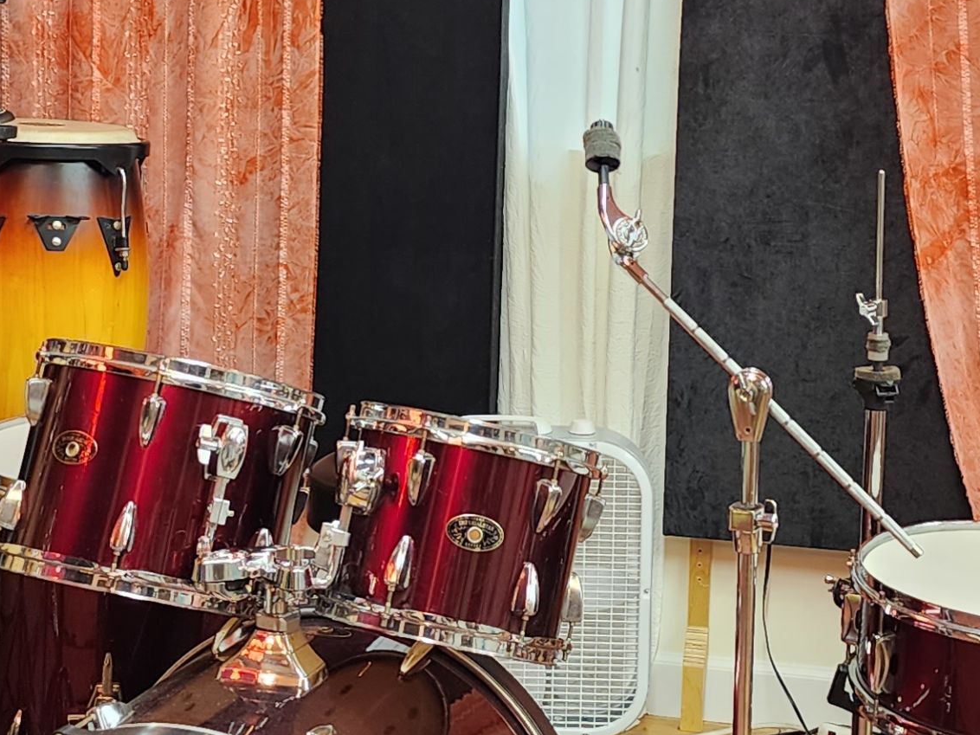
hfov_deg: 25.0
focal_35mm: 78
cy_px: 223
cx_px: 523
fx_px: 2208
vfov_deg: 18.8
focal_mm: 6.4
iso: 160
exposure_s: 1/52
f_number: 1.8
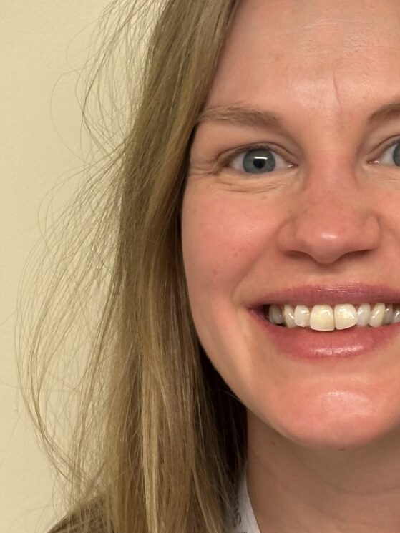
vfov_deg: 14.9
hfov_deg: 11.1
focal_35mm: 132
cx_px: 412
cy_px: 355
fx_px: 2033
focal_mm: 6.86
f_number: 1.78
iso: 125
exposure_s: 1/50
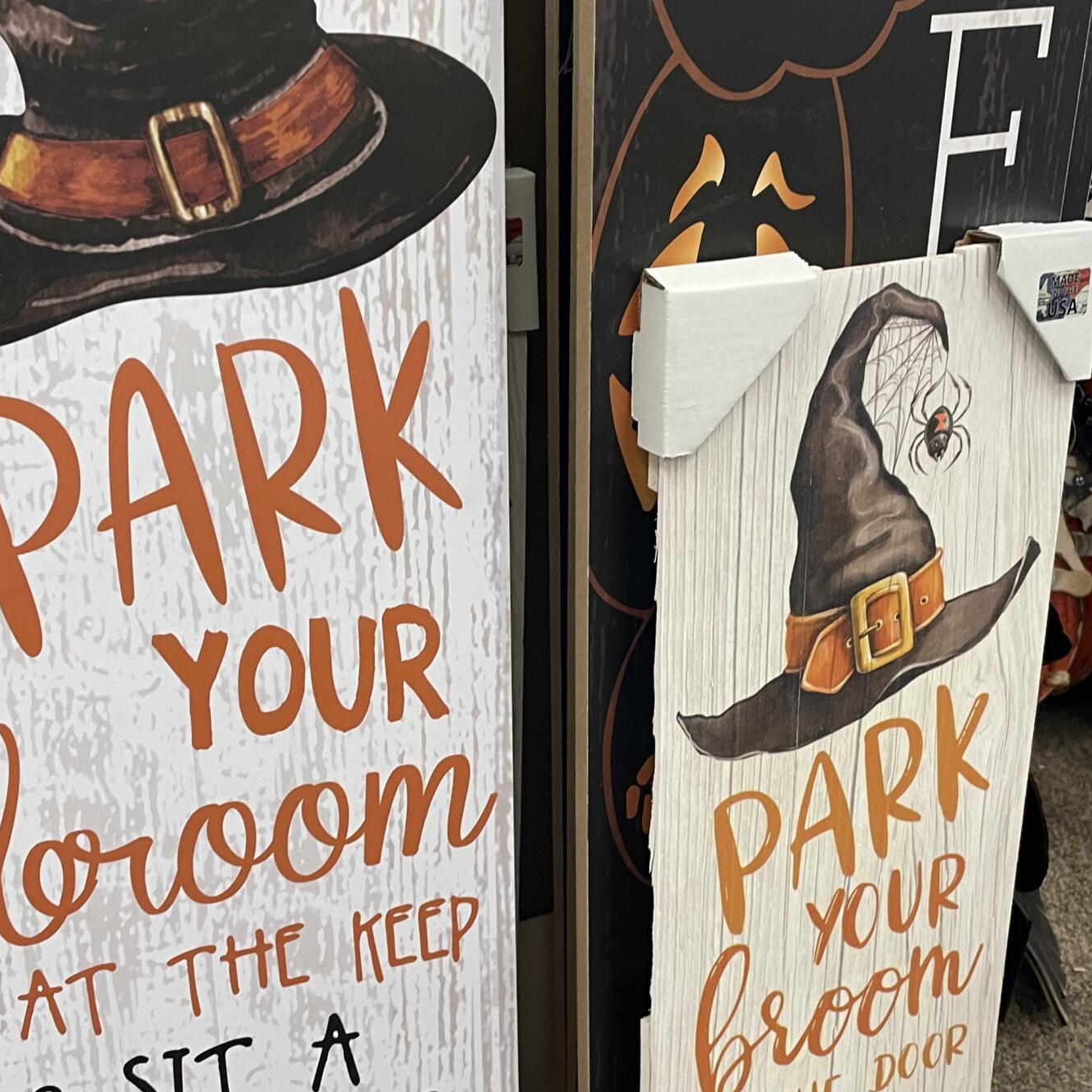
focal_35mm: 44
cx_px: 531
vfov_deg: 38.3
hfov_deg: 38.3
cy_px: 595
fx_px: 1570
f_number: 1.6
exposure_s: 1/60
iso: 80
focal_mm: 4.2
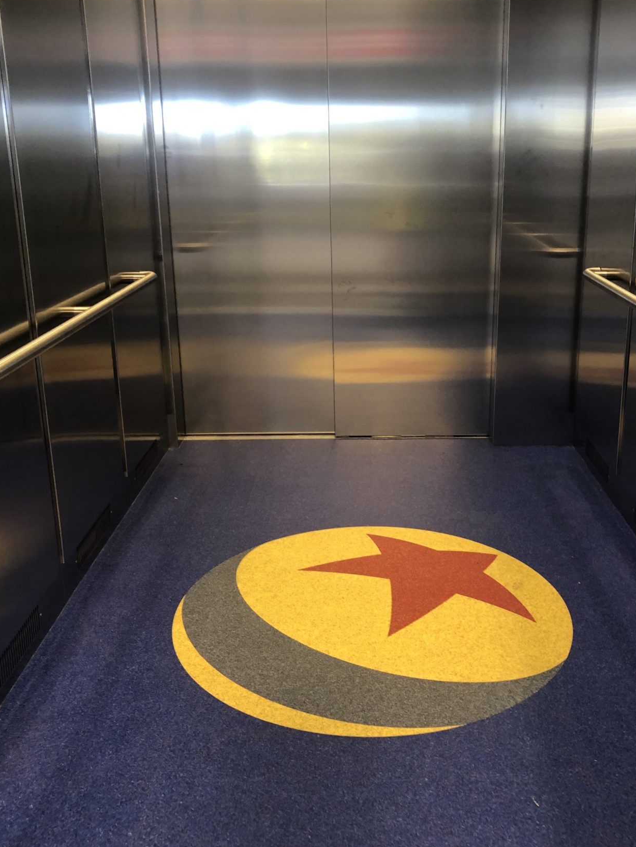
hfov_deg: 40.7
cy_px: 406
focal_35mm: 35
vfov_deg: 52.6
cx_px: 353
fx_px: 857
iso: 50
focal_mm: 4
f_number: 1.8
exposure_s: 1/16
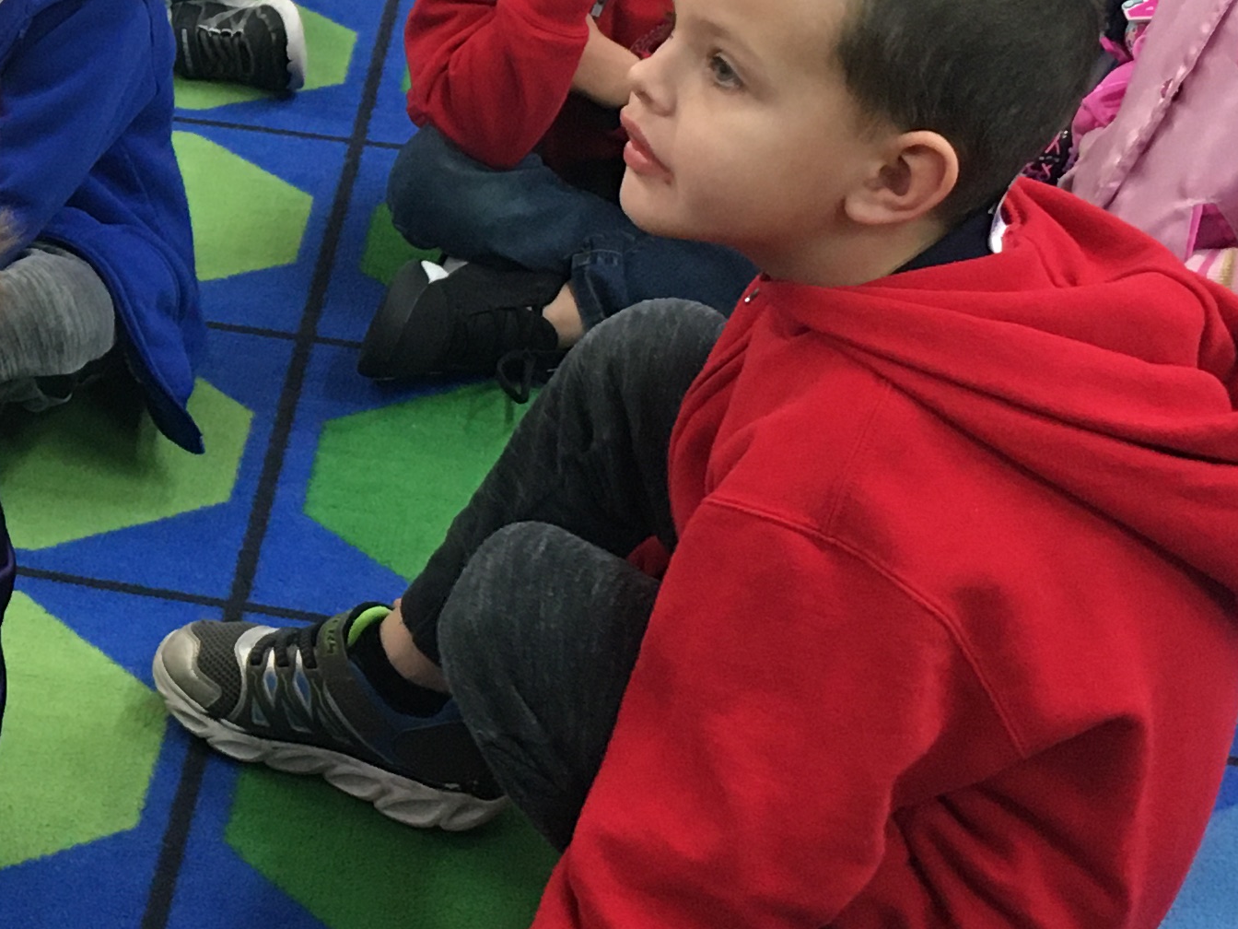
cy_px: 199
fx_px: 3111
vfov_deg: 16.9
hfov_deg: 21.1
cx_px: -214
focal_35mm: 87
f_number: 2.2
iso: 100
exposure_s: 1/30
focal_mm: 4.15
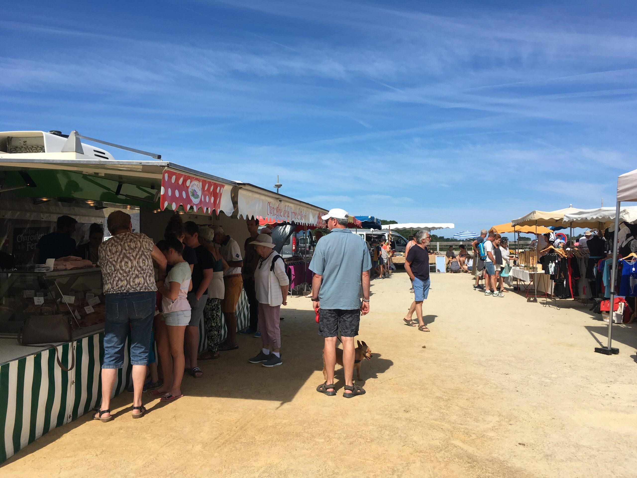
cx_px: 318
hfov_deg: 61.7
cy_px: 239
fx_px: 534
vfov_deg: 48.2
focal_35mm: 29
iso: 25
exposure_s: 1/2079
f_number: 2.2
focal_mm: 4.15
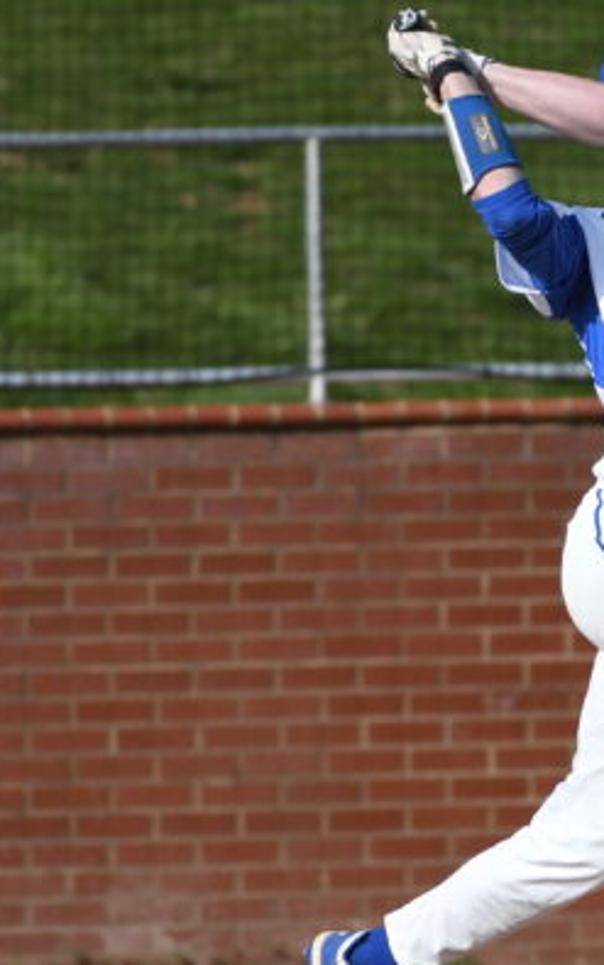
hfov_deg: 1.5
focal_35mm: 873
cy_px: 482
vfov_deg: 2.4
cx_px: 726
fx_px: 22984
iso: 500
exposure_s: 1/4000
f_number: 4
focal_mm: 220
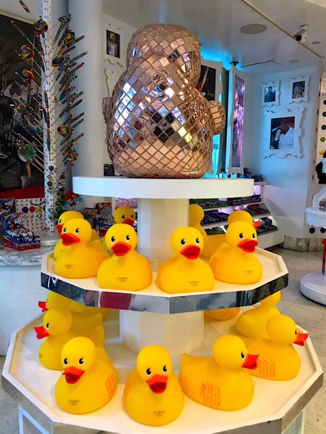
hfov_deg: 49.7
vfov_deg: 63.4
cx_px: 163
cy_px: 217
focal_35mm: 28
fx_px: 352
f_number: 1.8
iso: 40
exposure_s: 1/24
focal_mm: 3.99
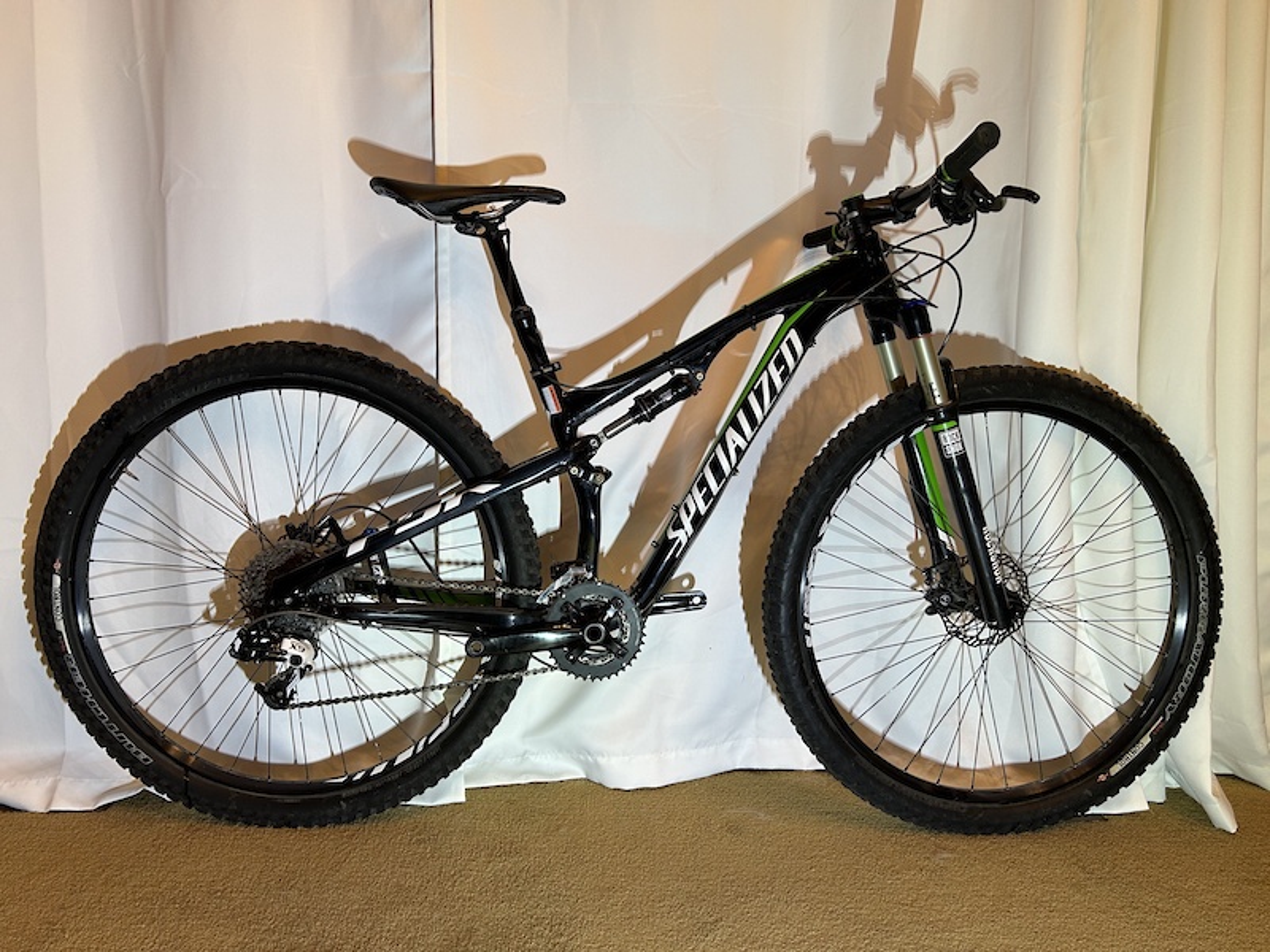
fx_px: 954
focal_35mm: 26
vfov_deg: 53.1
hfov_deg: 67.3
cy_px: 476
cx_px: 635
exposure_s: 1/60
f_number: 1.5
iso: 100
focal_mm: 5.7
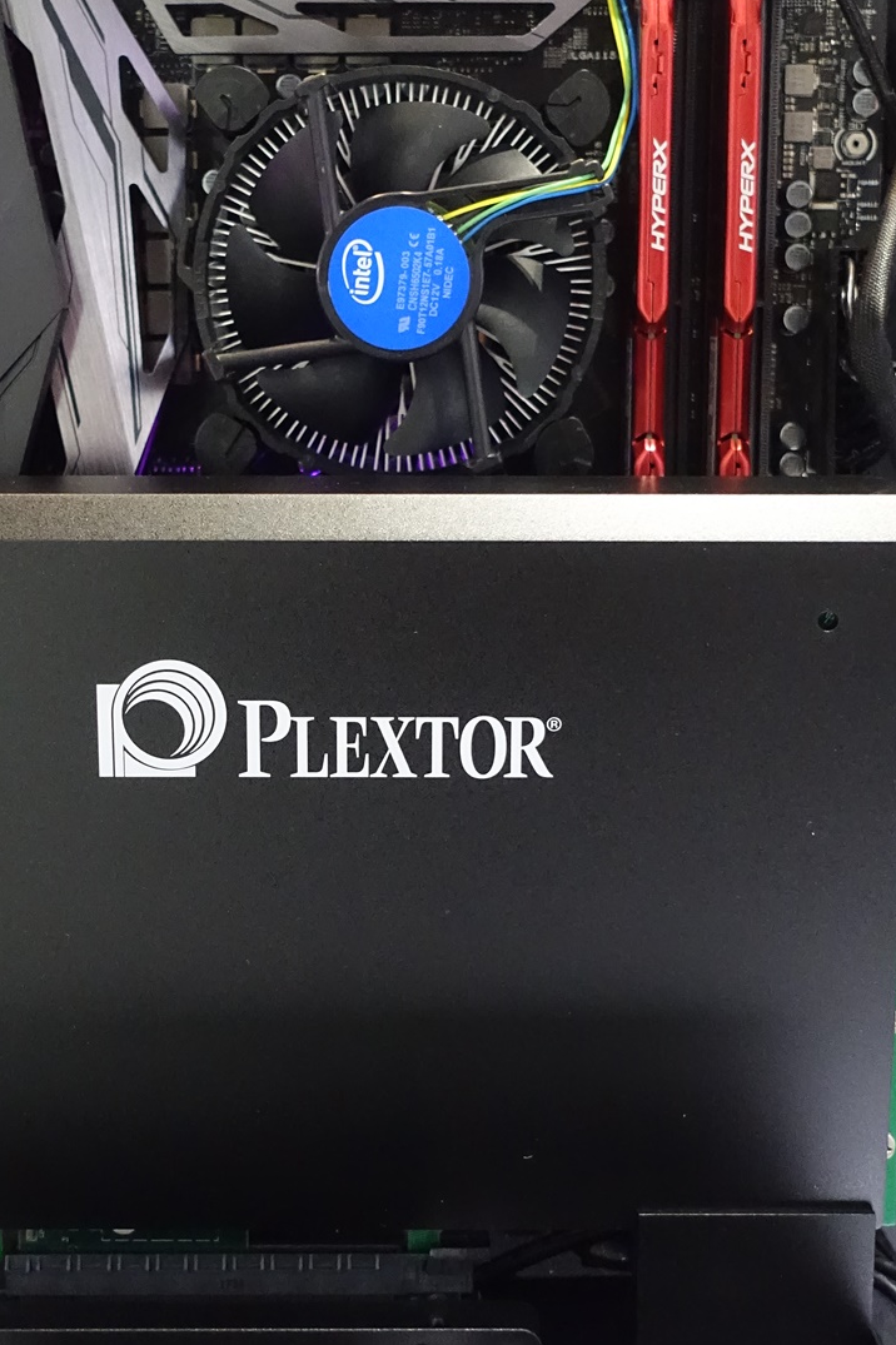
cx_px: 382
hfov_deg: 24.6
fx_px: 2054
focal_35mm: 55
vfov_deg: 36.2
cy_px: 637
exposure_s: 1/40
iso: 3200
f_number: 2.8
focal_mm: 13.16
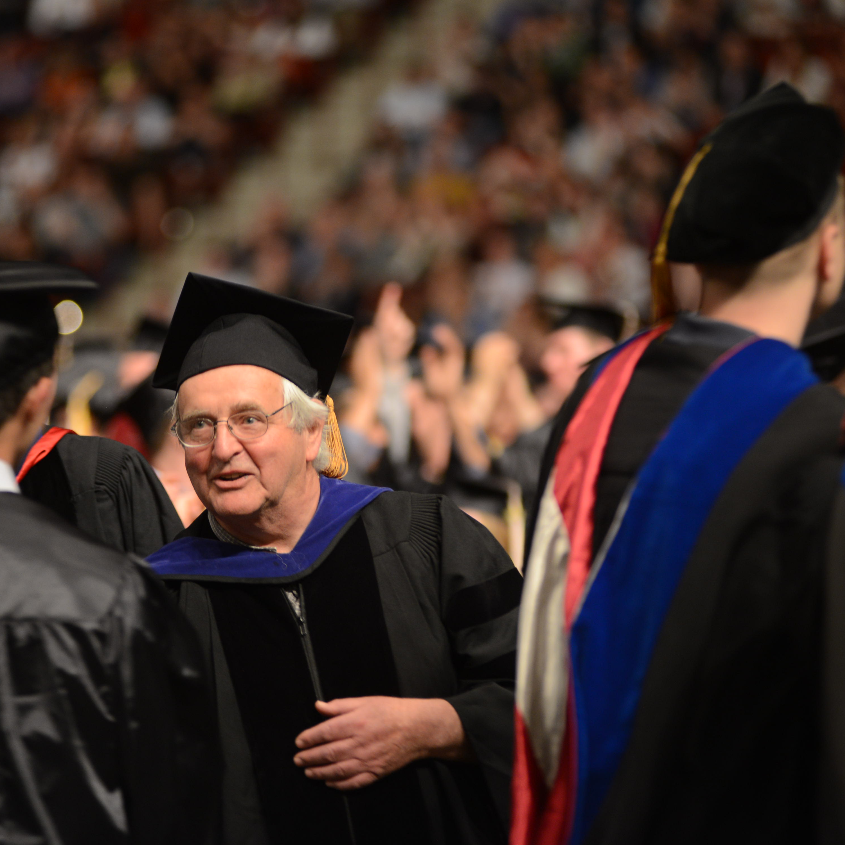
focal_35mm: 217
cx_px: 393
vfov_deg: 8.1
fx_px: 5993
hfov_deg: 8.1
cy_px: 422
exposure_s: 1/40
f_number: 2.8
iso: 1250
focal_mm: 170
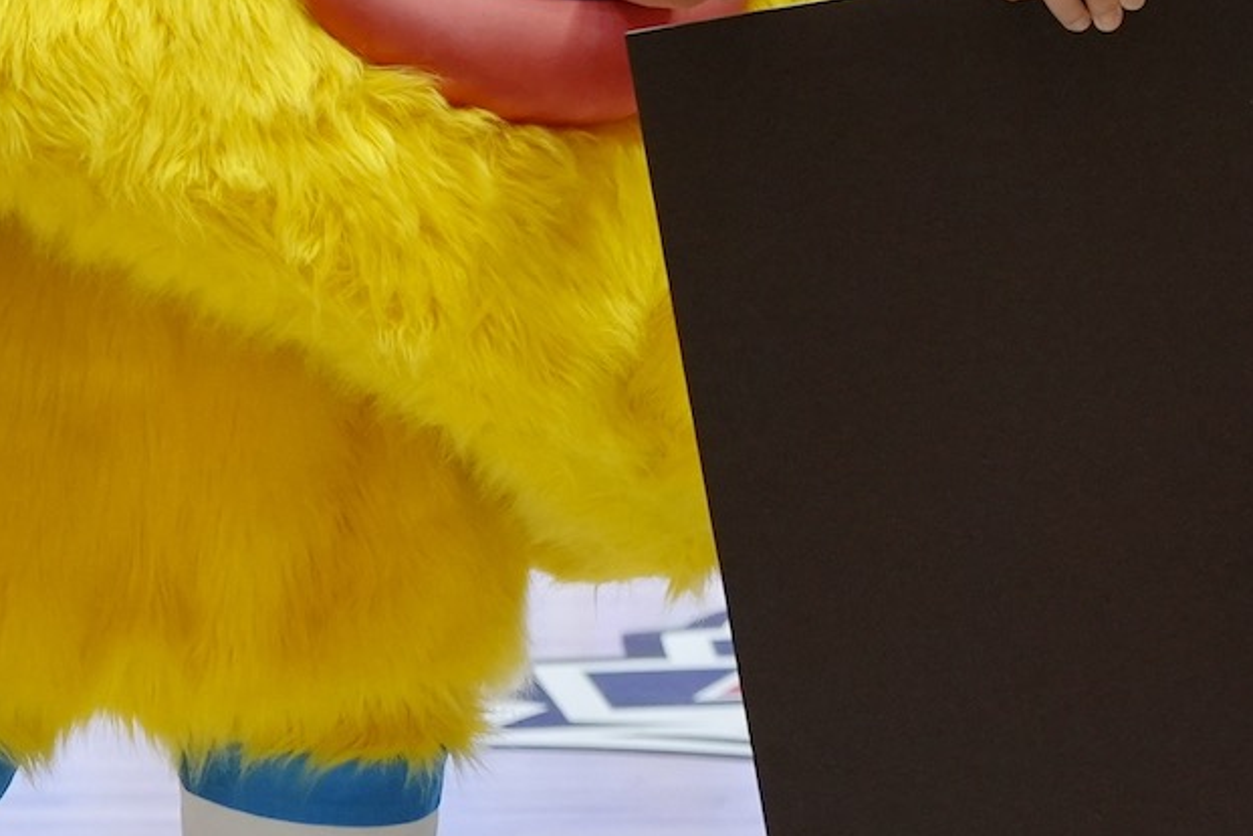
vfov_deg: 4.3
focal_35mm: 316
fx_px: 10998
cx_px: 1131
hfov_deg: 6.5
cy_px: -35
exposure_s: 1/160
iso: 1600
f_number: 4
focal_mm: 70
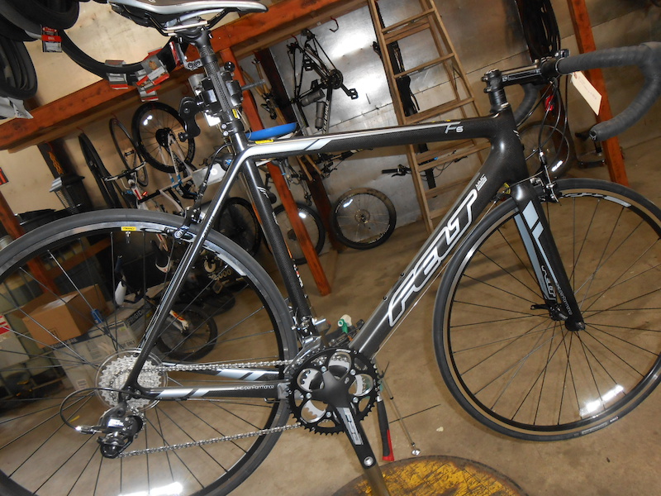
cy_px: 248
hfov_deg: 67.3
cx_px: 330
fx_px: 496
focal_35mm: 26
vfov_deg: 53.1
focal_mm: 4.6
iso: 200
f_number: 3.5
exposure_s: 1/25
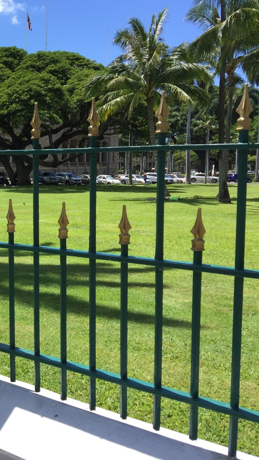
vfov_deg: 47.4
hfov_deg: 25.2
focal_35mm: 43
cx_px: -43
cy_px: 231
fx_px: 525
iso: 32
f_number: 2.2
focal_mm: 4.15
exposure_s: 1/1130
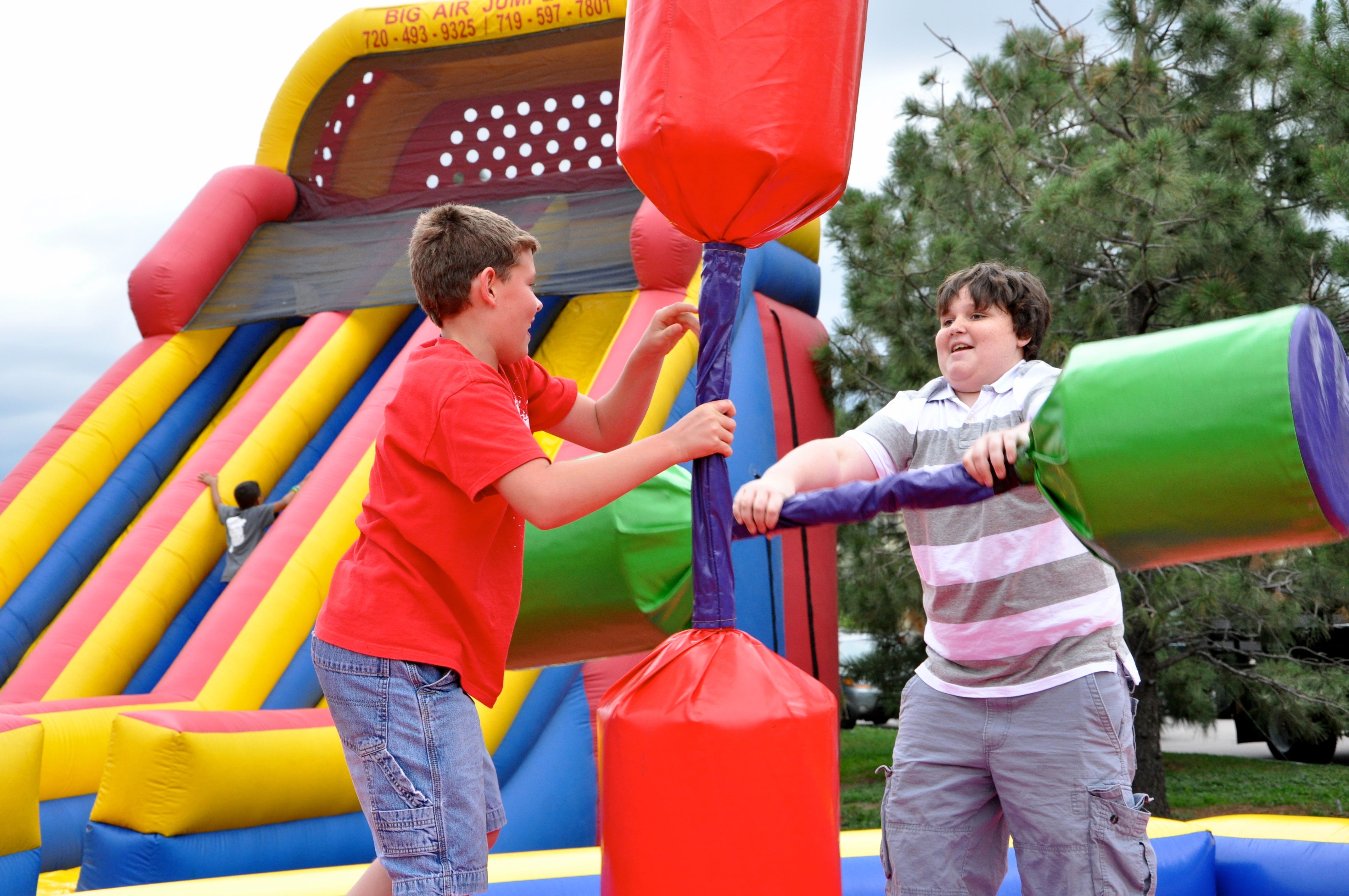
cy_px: 448
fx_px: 2246
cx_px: 674
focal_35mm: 60
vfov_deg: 22.6
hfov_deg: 33.4
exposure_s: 1/320
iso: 800
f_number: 9
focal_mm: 40
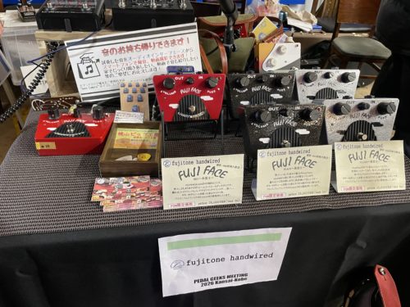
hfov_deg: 67.3
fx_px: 308
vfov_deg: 53.1
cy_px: 154
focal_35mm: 26
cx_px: 205
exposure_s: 1/60
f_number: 1.6
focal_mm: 4.2
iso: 400
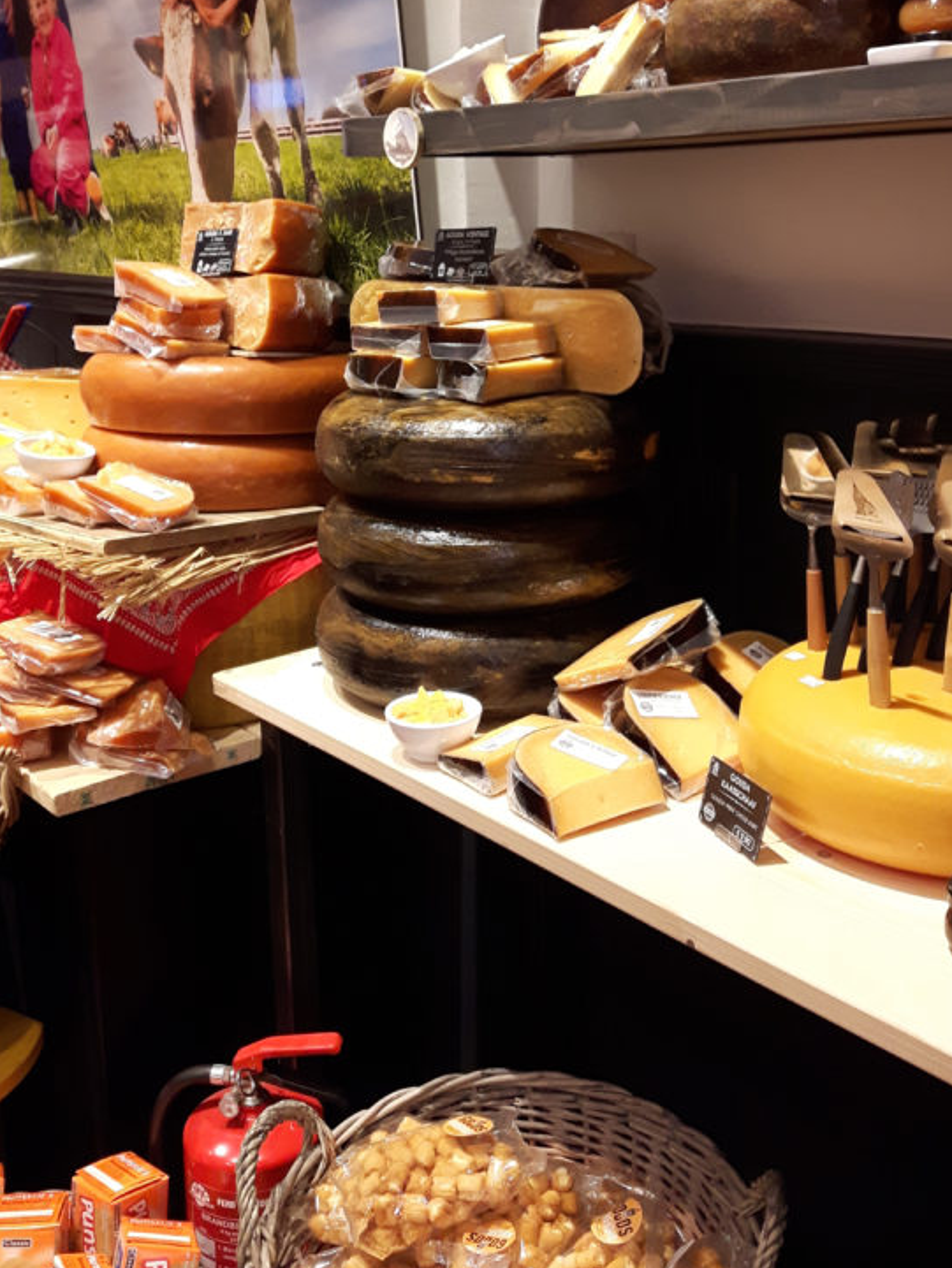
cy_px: 445
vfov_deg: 42.5
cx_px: 519
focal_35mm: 44
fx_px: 1613
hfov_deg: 32.9
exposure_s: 1/17
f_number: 1.9
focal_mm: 3.7
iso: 160
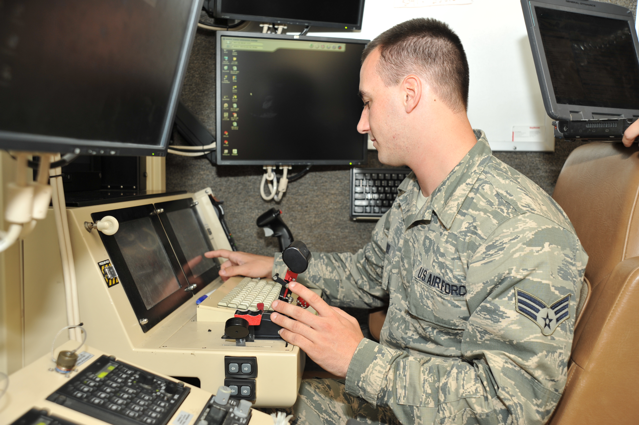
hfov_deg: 54.5
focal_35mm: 35
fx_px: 621
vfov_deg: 37.8
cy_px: 212
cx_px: 320
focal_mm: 35
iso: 400
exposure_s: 1/60
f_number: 5.6
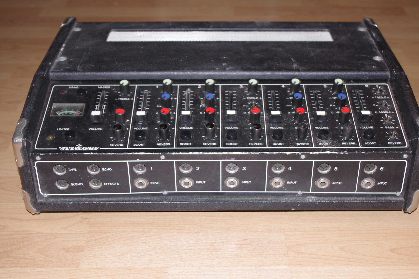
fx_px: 605
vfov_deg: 26.0
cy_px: 138
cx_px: 221
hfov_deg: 38.2
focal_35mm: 52
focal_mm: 32.5
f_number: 4
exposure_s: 1/25
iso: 200
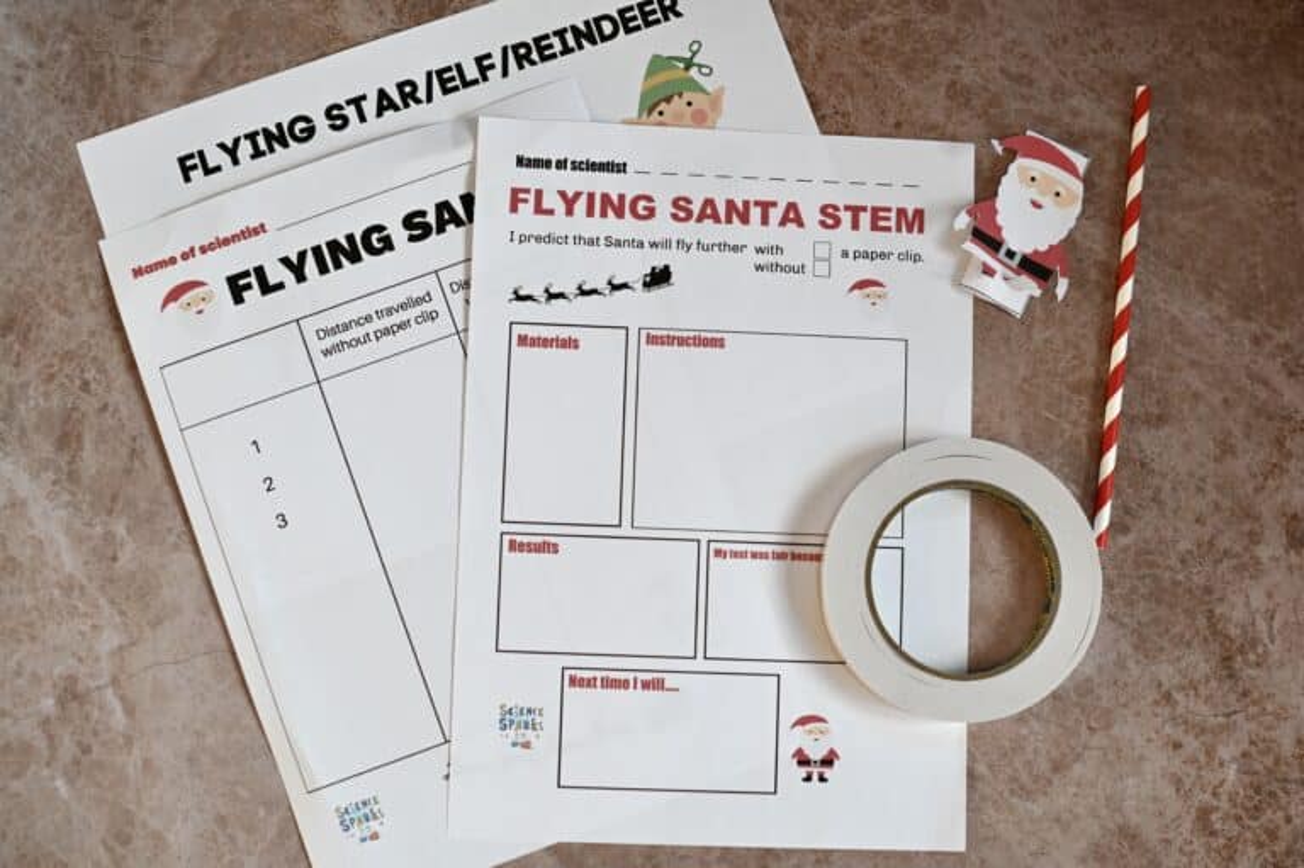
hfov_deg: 39.6
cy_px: 434
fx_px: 1810
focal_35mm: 50
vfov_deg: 27.0
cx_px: 652
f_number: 3.5
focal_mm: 50
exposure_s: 1/250
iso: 400
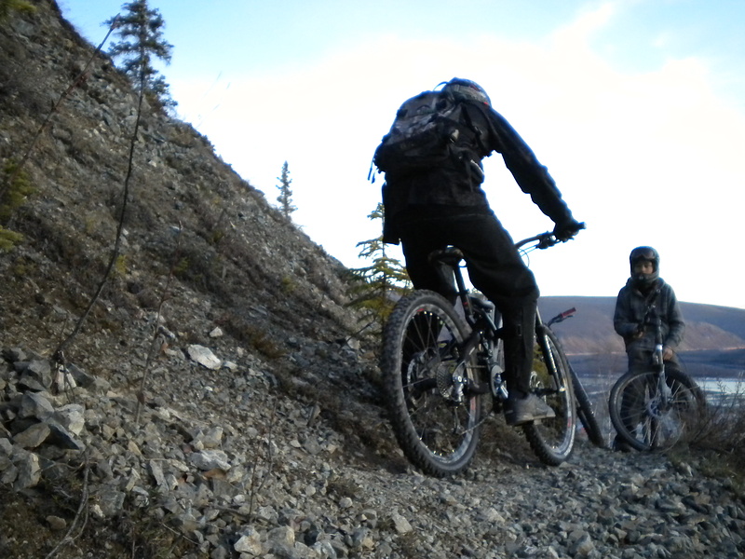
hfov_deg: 45.8
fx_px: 882
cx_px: 372
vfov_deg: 35.1
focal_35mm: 41
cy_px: 280
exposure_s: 1/449
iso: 400
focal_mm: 7.4
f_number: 3.5
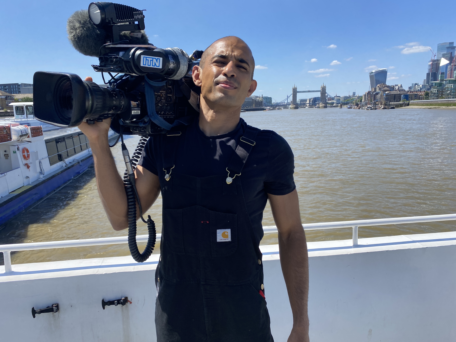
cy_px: 171
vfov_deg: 53.1
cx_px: 228
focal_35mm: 26
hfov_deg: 67.3
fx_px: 343
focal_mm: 4.25
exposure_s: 1/1927
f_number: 1.8
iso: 32
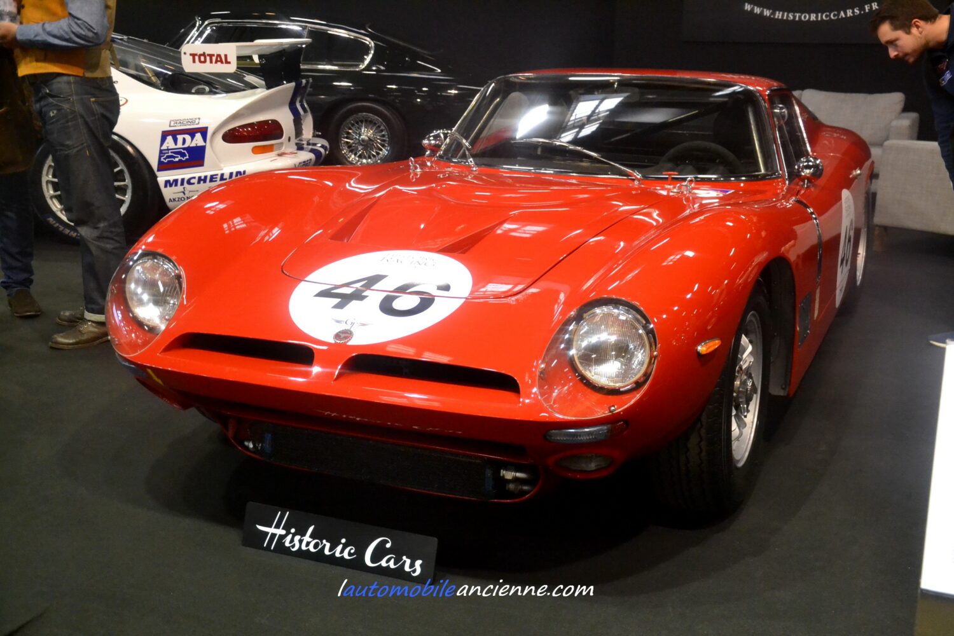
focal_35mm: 42
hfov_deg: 46.4
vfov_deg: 31.9
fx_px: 1113
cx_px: 477
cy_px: 318
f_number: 4
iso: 3200
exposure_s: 1/250
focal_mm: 28
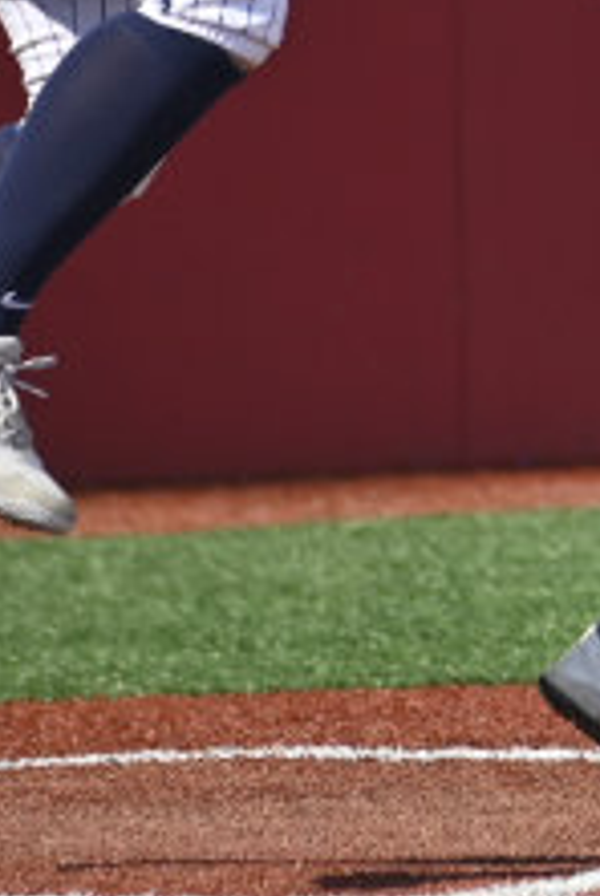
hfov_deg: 2.0
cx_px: 1691
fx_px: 17020
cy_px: -20
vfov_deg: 3.0
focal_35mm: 683
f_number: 5
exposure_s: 1/1600
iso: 100
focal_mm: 140
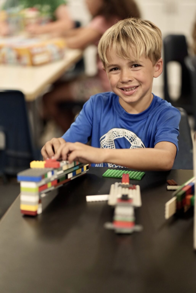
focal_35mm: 85
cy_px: 146
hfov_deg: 16.1
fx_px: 693
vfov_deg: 23.9
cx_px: 98
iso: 1600
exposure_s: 1/200
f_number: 1.8
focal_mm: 85
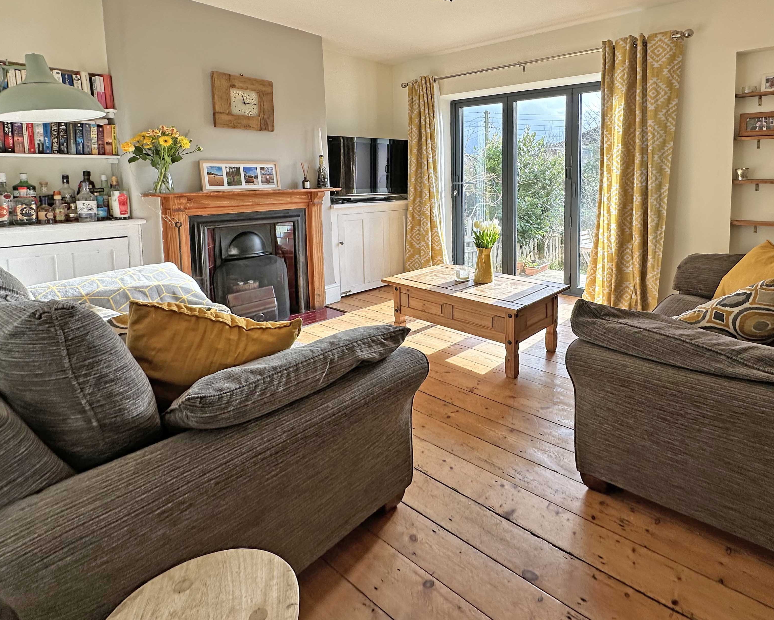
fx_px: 412
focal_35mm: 18
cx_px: 463
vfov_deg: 73.8
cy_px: 295
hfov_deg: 85.3
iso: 40
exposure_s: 1/244
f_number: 2.2
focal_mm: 2.22
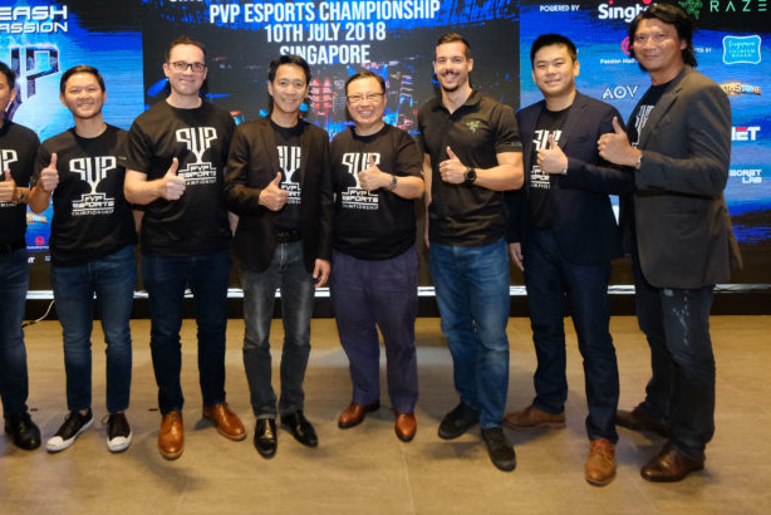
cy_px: 139
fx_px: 536
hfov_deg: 71.1
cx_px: 329
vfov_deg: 49.6
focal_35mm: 25
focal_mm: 10
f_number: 4.5
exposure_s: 1/160
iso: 2500
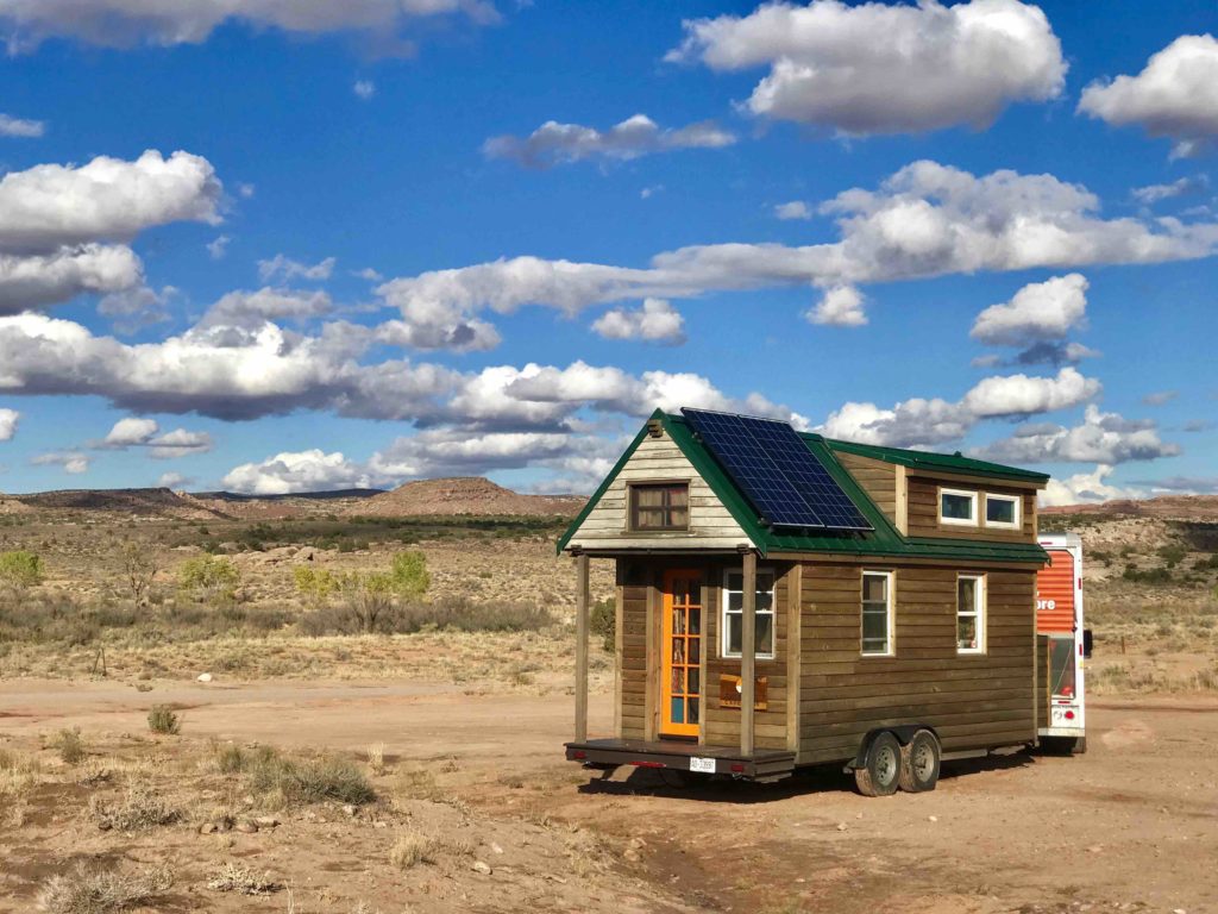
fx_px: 2006
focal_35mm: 57
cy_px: 457
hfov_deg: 33.8
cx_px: 609
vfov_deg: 25.7
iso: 20
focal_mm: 6.6
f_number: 2.8
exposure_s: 1/1808
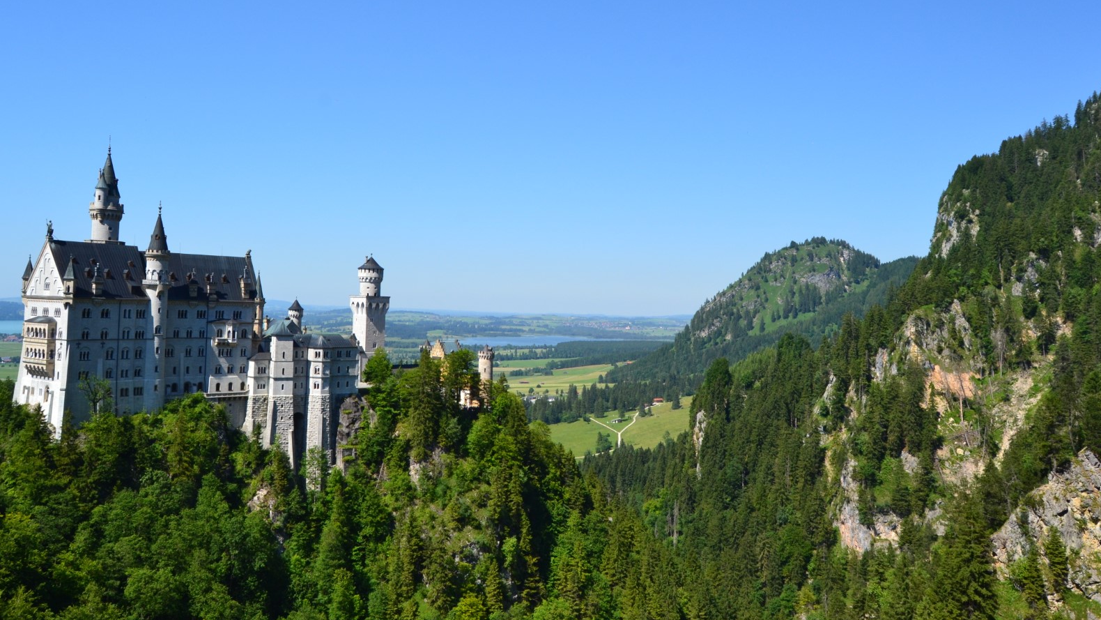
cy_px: 264
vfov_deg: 40.1
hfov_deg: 66.1
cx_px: 553
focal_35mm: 29
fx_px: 847
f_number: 11
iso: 400
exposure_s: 1/400
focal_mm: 18
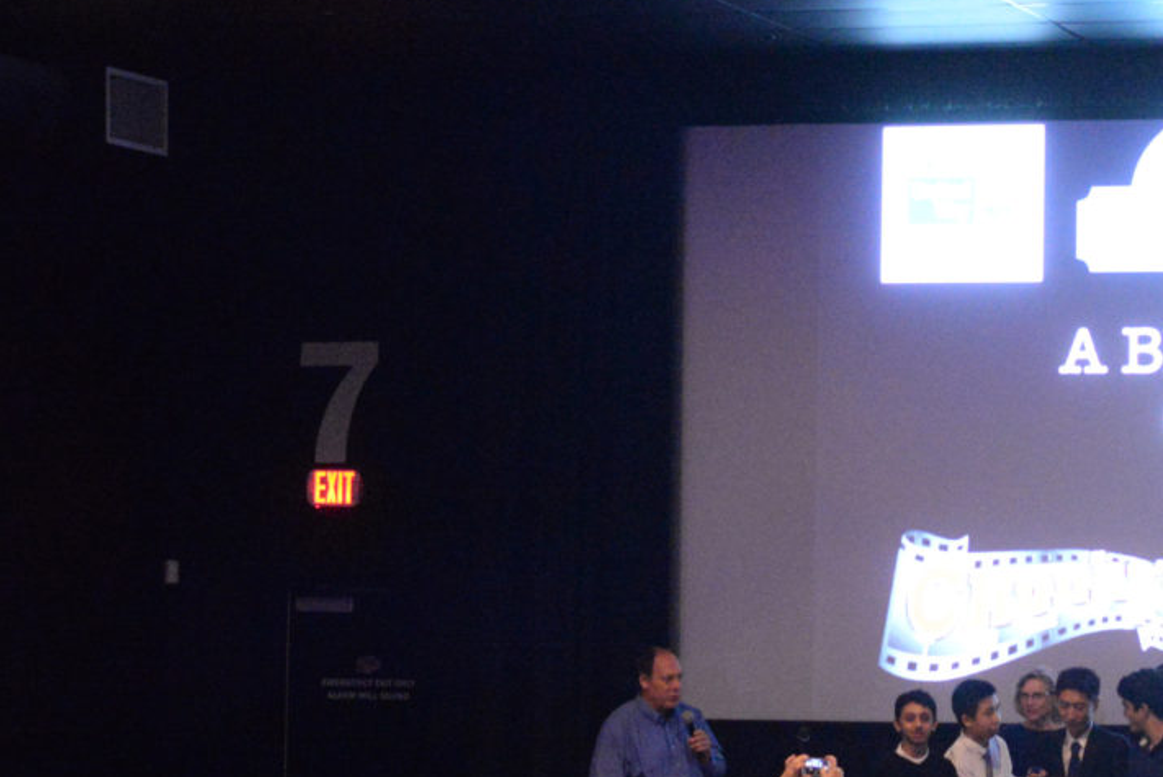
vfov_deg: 9.5
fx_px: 4655
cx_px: 1006
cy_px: 387
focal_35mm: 144
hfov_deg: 14.1
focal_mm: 50
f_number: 2.2
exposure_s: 1/80
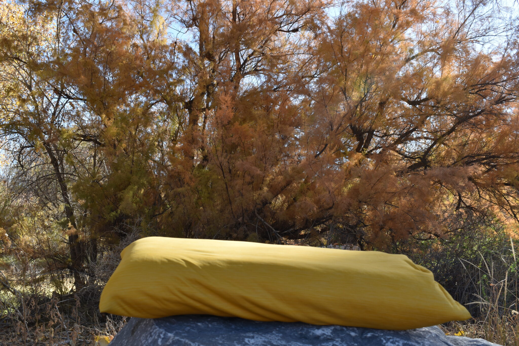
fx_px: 541
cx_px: 260
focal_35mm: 38
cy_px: 173
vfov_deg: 35.5
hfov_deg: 51.3
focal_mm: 25
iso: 100
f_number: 11
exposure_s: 1/50
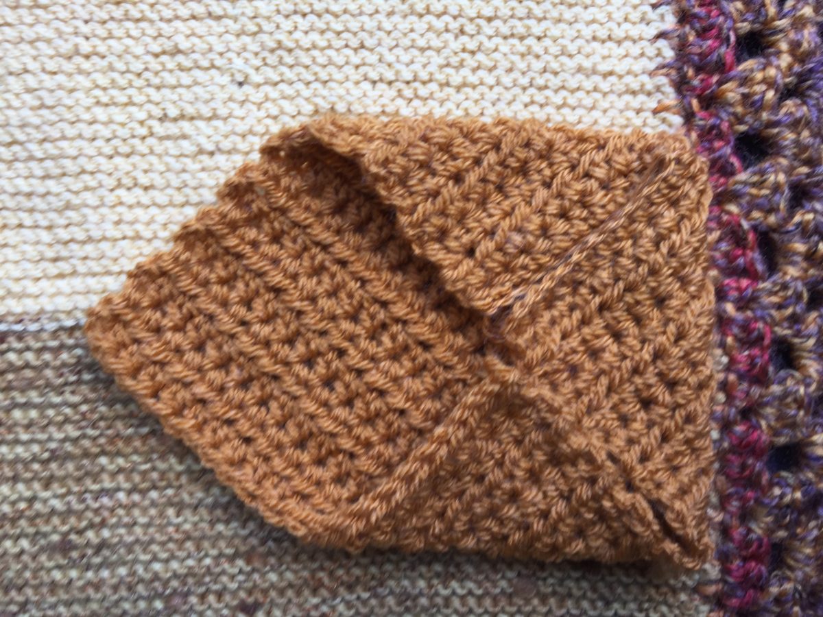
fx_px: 689
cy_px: 308
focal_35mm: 29
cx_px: 412
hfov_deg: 61.7
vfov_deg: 48.2
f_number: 2.2
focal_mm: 4.15
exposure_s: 1/50
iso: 32
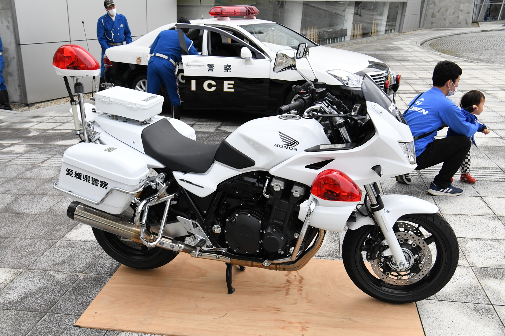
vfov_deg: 38.9
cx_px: 252
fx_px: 477
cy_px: 168
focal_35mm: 34
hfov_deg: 55.8
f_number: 9
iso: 1600
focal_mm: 34
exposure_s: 1/1600
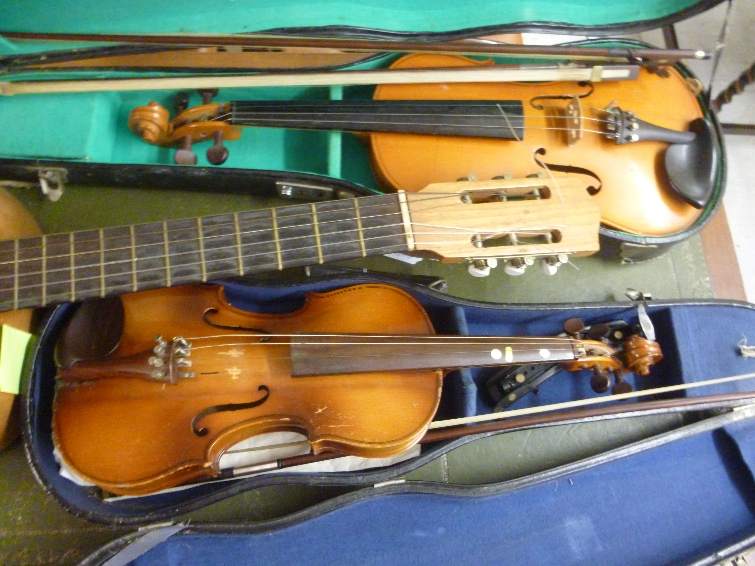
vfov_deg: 54.9
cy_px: 283
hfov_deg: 69.4
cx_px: 378
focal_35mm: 25
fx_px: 545
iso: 800
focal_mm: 4.5
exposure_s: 1/20
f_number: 3.1
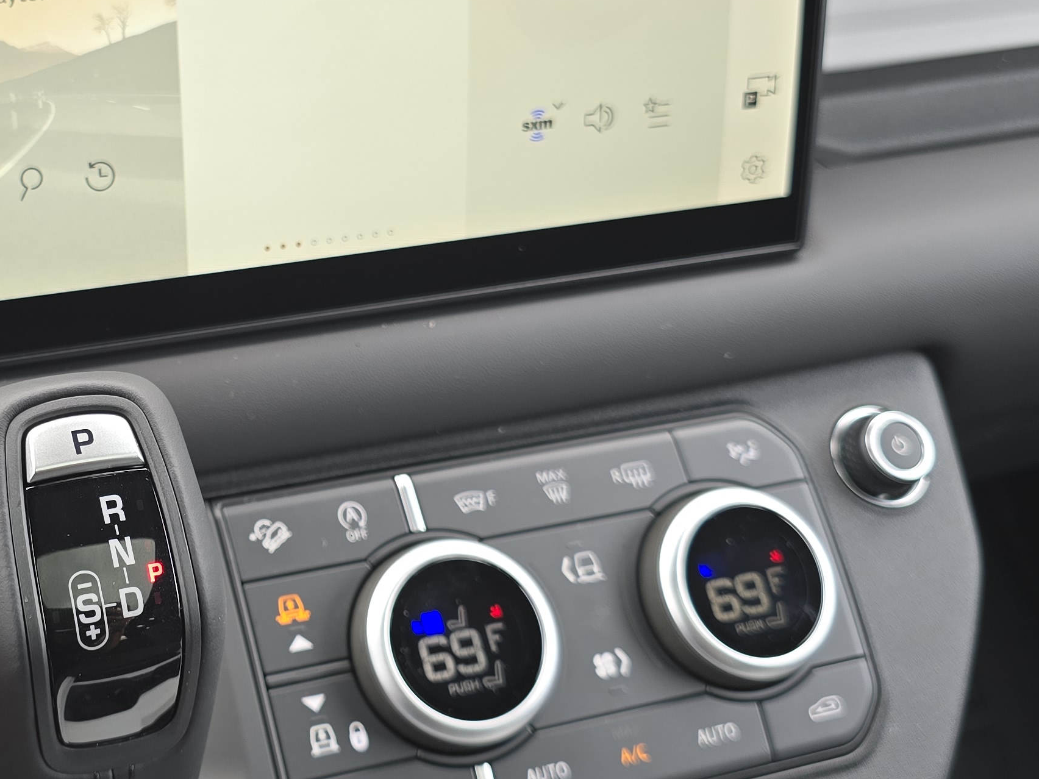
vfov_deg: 27.0
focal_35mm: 54
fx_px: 1621
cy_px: 369
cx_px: 204
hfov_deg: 34.4
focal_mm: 6.3
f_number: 1.7
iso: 25
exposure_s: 1/64.9
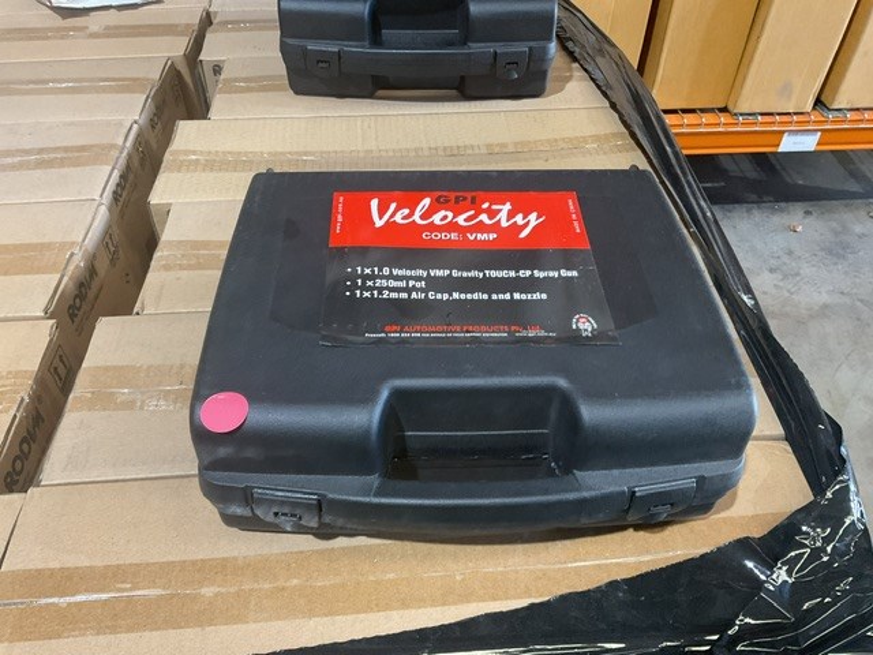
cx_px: 436
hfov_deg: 61.7
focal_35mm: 29
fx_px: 731
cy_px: 328
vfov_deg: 48.2
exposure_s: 1/50
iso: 200
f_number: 1.8
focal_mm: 3
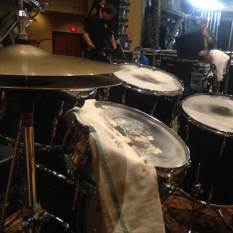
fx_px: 297
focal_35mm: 39
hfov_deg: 42.6
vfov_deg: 42.8
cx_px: 142
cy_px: 116
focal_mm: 4.12
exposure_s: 1/20
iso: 320
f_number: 2.4
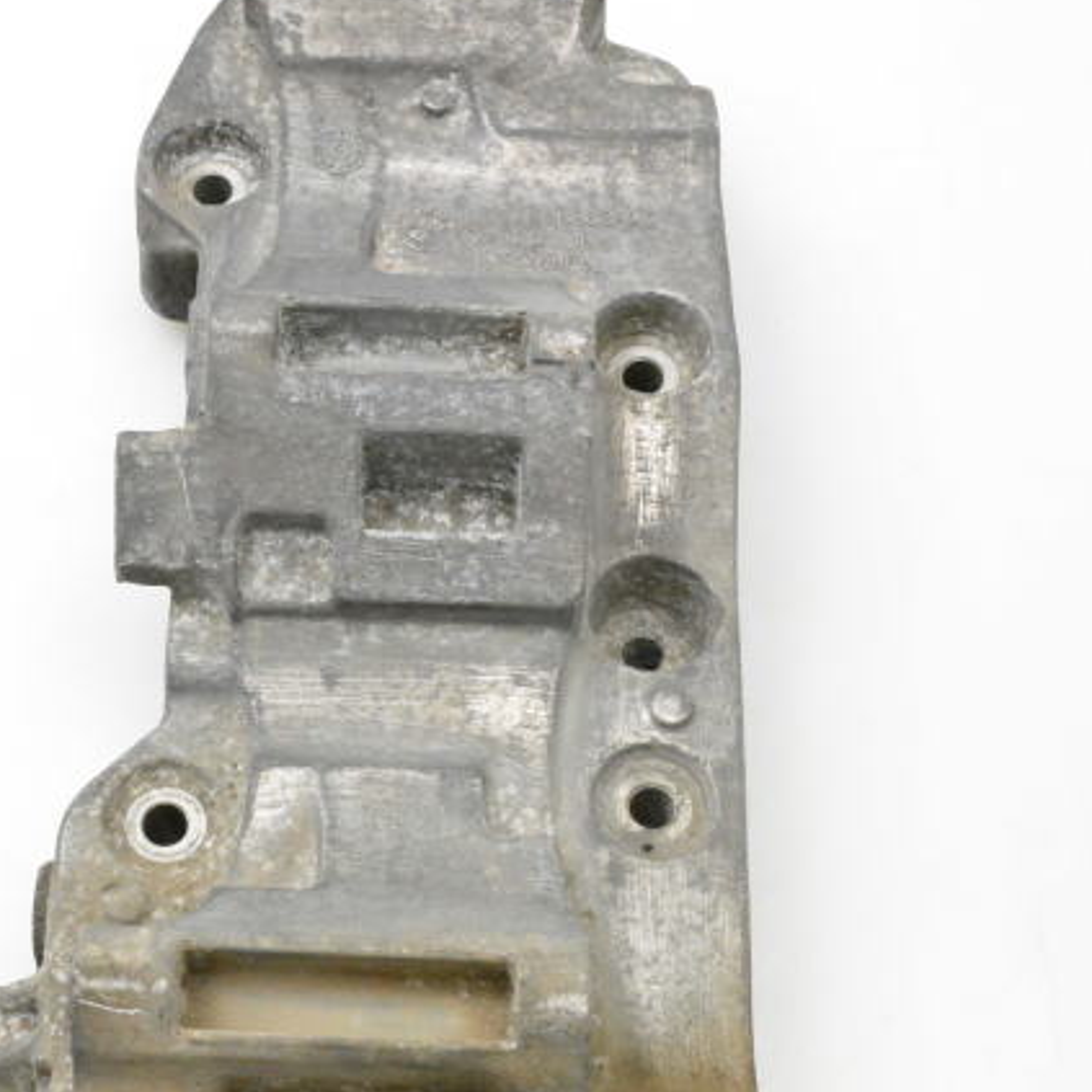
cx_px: 320
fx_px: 2641
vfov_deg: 23.3
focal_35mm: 74
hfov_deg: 23.2
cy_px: 656
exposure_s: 1/400
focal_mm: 24
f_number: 10
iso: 6400
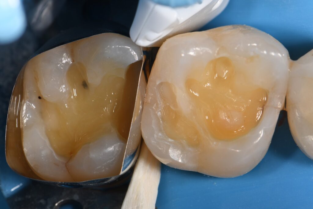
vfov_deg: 8.7
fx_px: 1365
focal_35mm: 157
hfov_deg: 13.1
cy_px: 104
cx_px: 156
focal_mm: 105
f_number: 32
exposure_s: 1/160
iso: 200
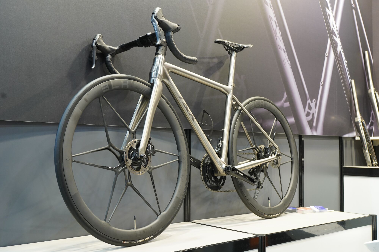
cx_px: 190
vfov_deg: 33.4
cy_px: 126
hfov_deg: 48.5
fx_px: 421
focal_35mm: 40
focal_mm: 40
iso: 2000
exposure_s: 1/40
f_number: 6.3
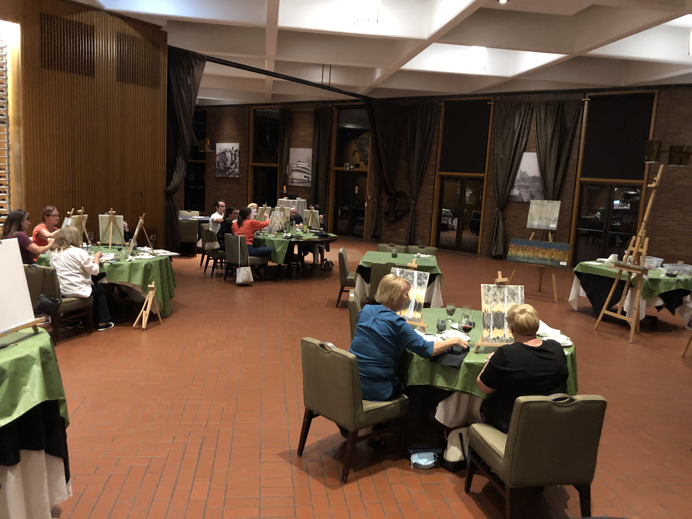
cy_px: 260
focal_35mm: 28
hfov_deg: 63.4
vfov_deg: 49.7
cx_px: 346
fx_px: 560
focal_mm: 3.99
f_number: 1.8
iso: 125
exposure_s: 1/4
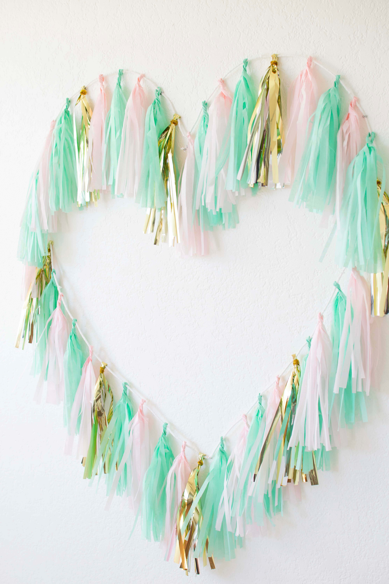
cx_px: 194
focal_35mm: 52
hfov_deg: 25.8
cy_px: 292
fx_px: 851
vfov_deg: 37.9
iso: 200
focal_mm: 35
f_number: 4
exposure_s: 1/60
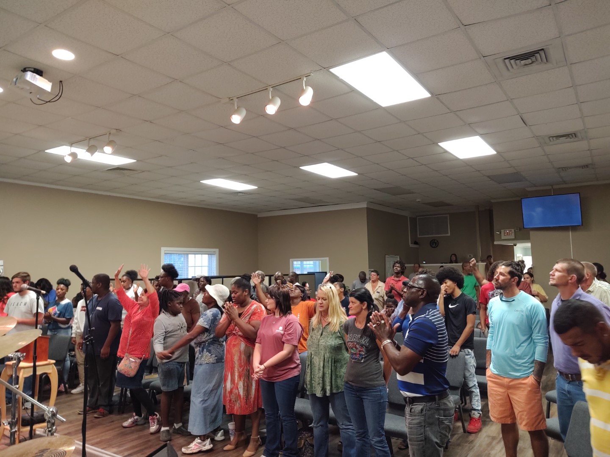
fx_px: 476
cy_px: 228
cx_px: 305
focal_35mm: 27
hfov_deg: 65.3
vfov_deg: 51.4
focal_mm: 4.75
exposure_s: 1/30
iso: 218
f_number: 1.7
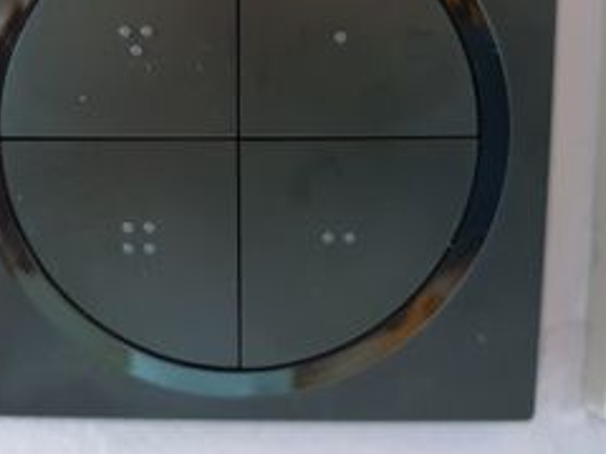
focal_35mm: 45
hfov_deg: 41.9
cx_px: 244
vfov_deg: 31.7
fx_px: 788
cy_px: 125
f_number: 1.5
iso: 640
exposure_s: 1/25
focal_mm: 4.3
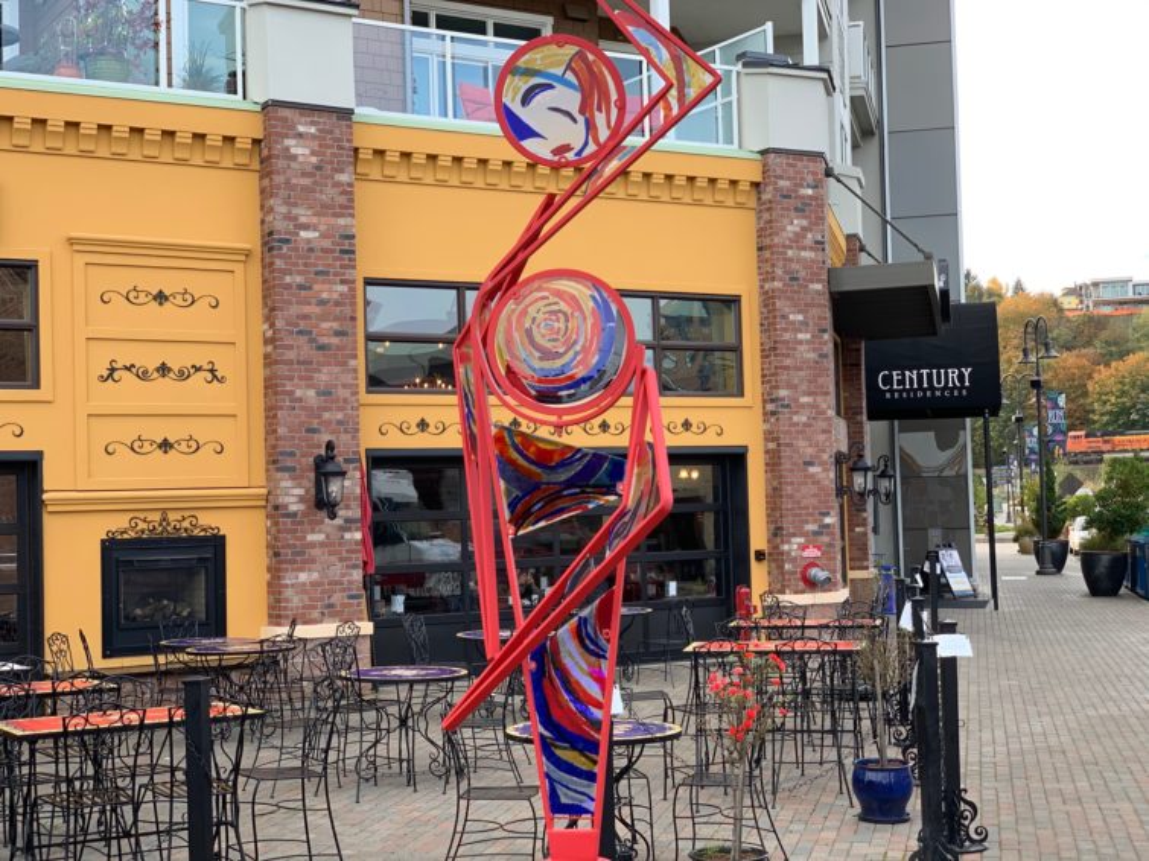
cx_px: 574
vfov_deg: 28.0
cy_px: 430
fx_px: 1726
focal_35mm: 52
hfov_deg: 36.8
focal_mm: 6
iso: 20
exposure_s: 1/122
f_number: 2.4
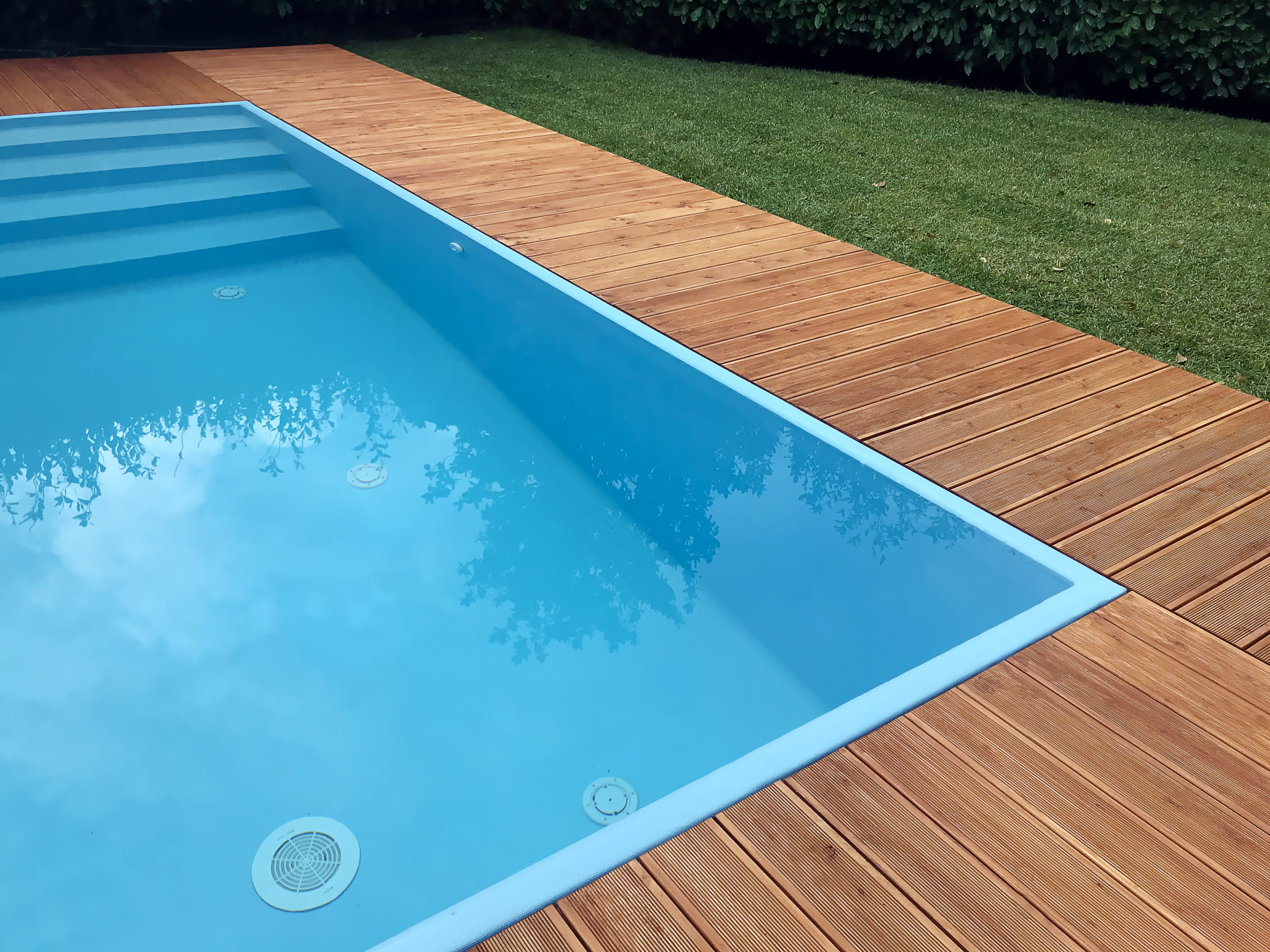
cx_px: 635
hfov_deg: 63.4
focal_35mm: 28
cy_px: 476
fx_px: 1027
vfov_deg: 49.7
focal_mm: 3.99
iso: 20
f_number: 1.8
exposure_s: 1/939
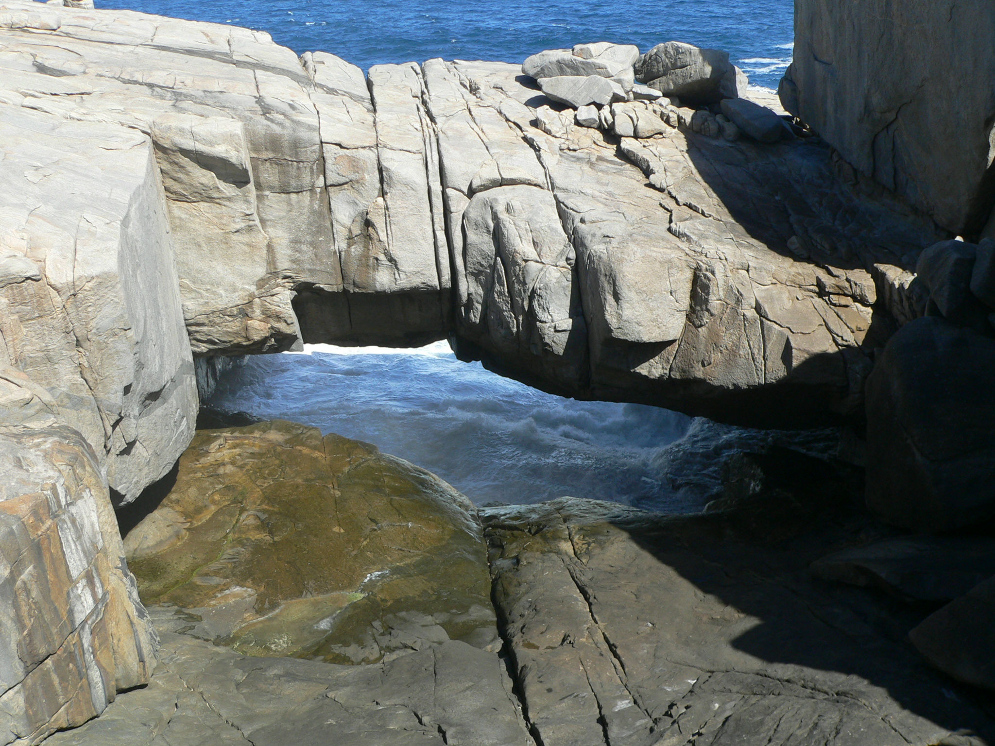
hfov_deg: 51.4
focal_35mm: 36
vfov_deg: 39.7
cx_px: 498
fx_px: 1035
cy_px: 373
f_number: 4
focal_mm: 6
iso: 80
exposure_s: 1/500
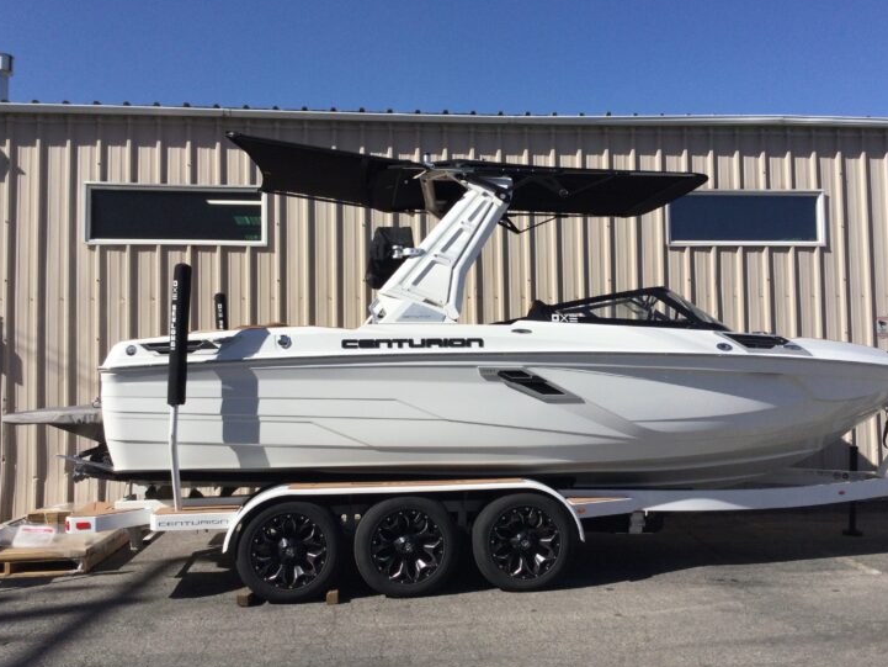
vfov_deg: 42.9
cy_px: 317
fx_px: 847
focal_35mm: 33
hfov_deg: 55.3
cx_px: 458
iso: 25
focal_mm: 3.3
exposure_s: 1/2092
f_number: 2.4
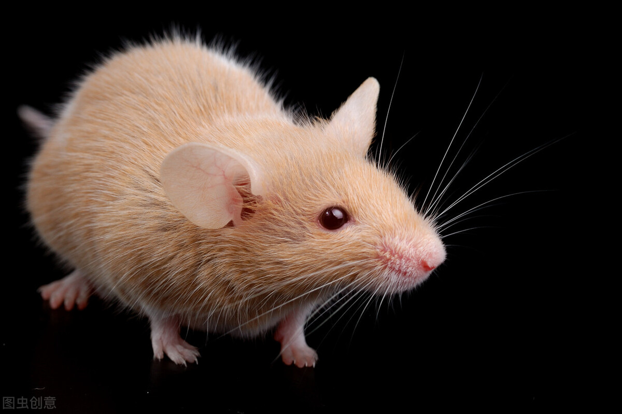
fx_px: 1295
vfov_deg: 18.2
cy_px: 207
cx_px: 311
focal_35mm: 75
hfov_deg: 27.0
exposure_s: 1/500
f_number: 11
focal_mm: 50
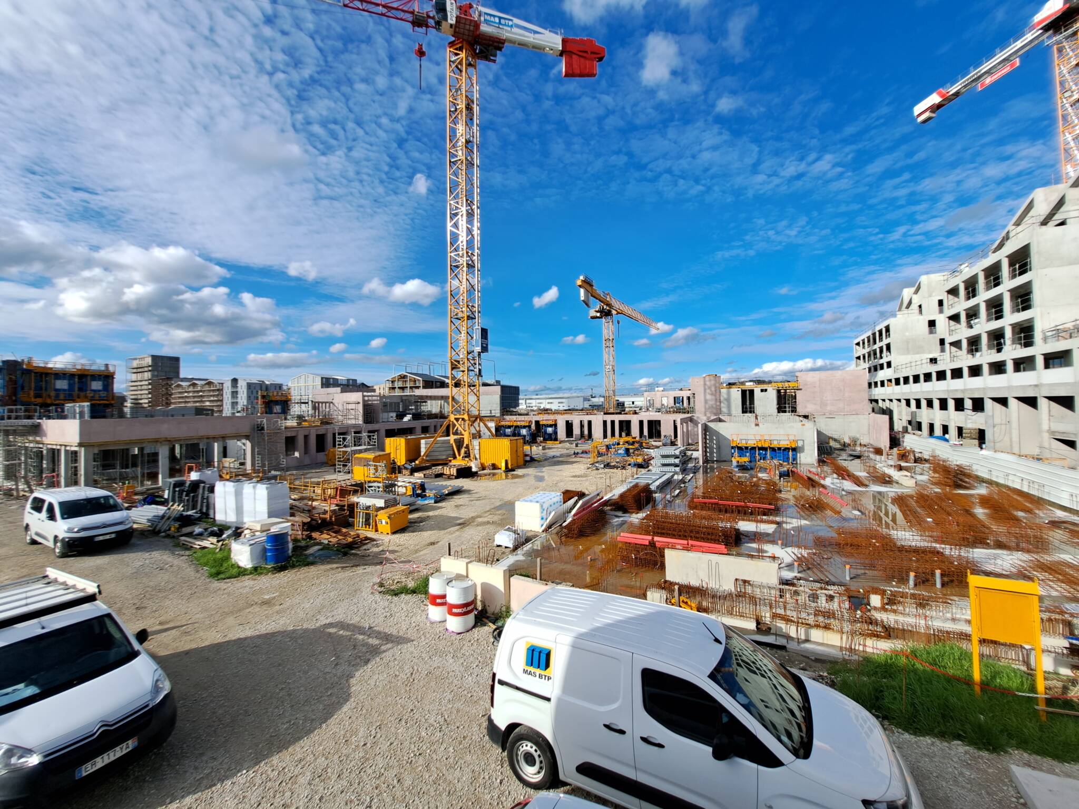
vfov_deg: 89.9
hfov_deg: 106.2
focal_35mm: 13
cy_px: 404
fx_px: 405
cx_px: 540
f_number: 2.2
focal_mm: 1.74
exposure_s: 1/1272
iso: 50
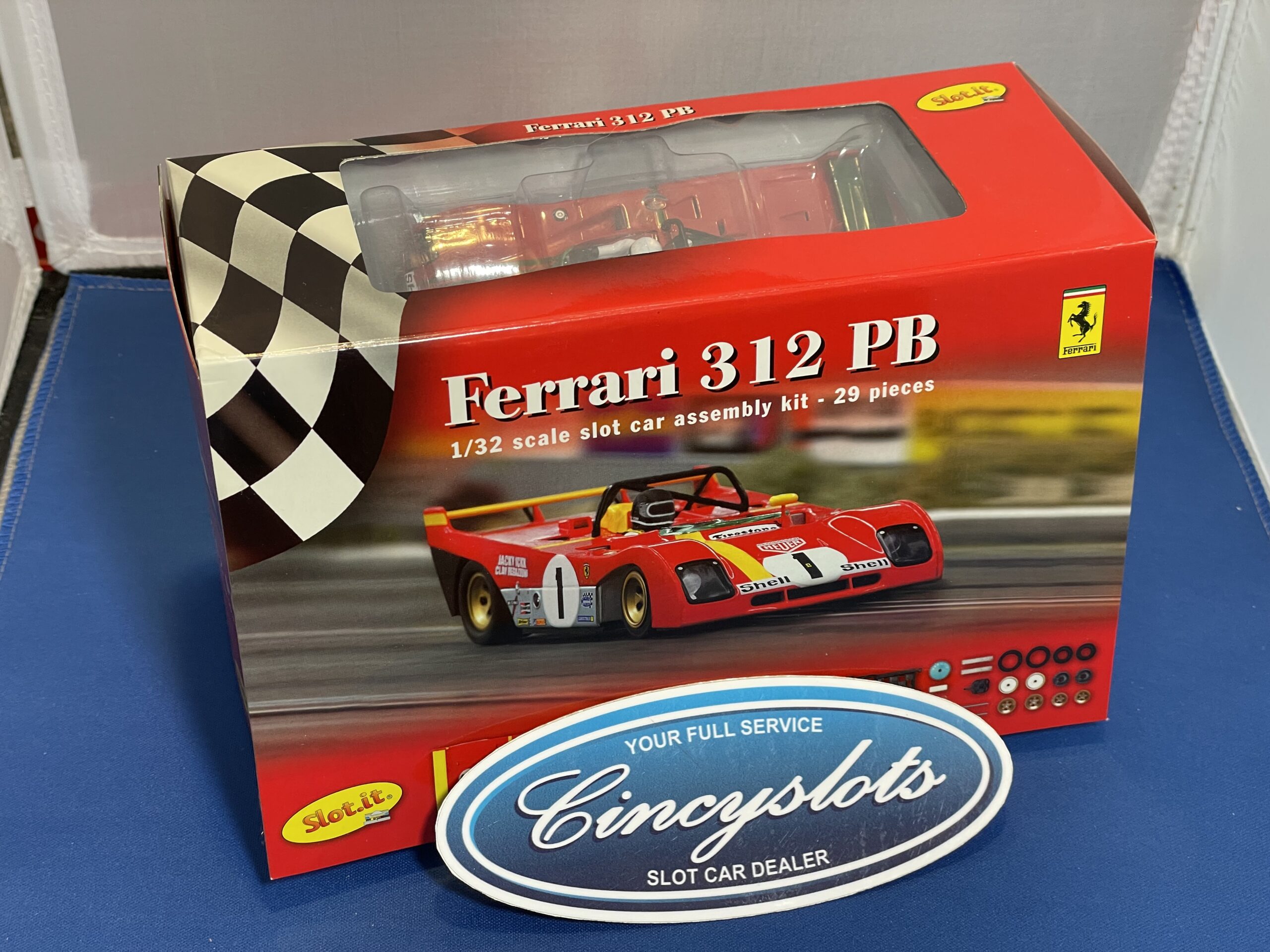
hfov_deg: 36.8
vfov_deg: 28.0
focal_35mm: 52
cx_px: 635
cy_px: 476
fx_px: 1908
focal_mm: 6
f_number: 2
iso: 100
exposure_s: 1/60
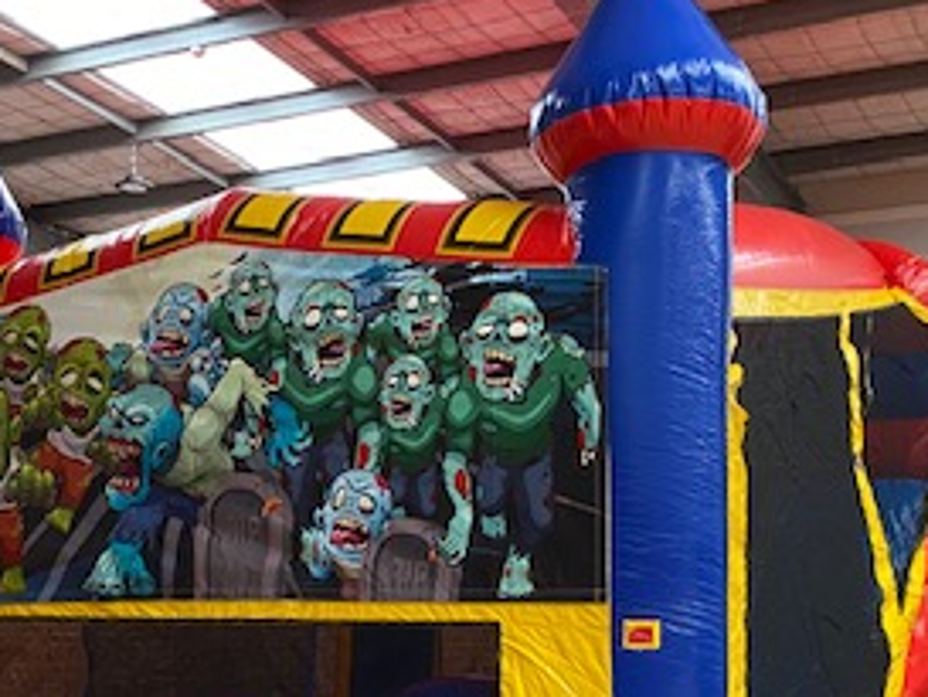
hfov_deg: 31.6
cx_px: 367
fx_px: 1636
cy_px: 575
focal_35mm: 61
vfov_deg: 23.6
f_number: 1.8
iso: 160
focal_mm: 4.25
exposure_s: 1/60
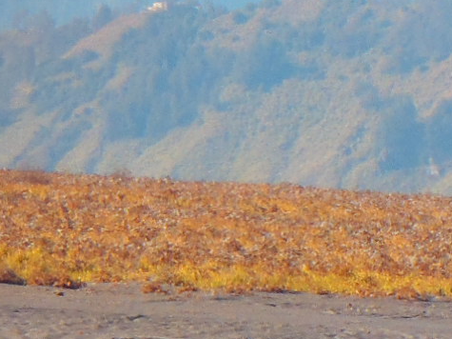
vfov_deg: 2.5
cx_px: 952
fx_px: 7885
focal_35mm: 604
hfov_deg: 3.3
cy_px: 162
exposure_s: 1/200
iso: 100
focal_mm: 25
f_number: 5.9
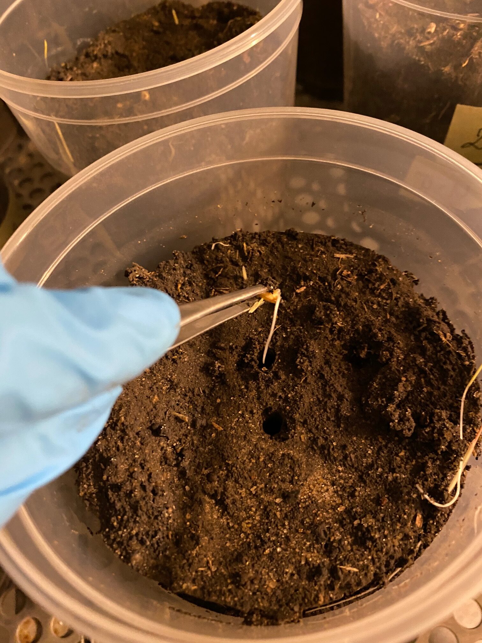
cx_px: 241
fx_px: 483
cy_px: 322
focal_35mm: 26
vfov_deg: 67.3
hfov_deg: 53.1
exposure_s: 1/25
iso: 800
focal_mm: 4.25
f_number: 1.8
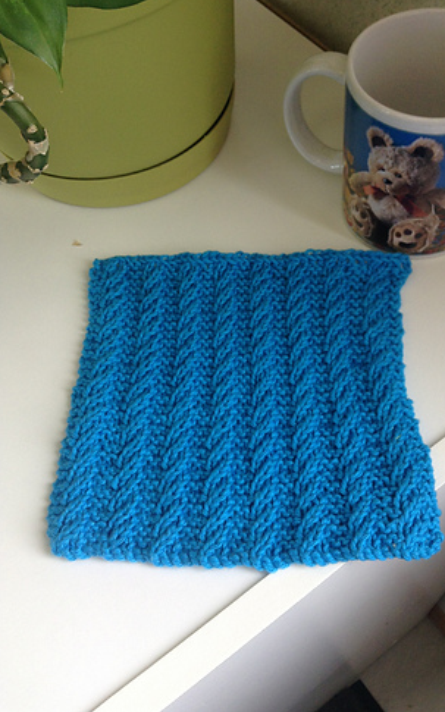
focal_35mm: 36
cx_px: 269
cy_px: 346
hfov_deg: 35.2
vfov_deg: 54.0
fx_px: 699
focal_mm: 3.3
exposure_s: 1/120
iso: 50
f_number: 2.4
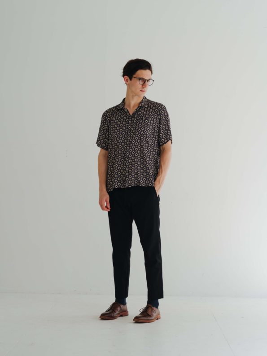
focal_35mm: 62
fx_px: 637
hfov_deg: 23.7
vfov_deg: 31.2
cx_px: 134
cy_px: 178
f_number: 5.6
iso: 640
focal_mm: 80
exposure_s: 1/250
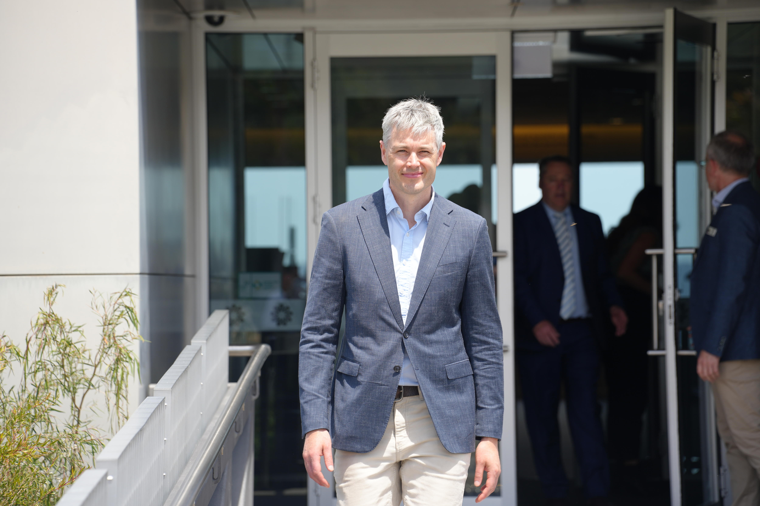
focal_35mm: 150
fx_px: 3166
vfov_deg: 9.1
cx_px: 380
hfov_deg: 13.7
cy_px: 253
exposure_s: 1/320
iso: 100
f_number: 4.5
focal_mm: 150
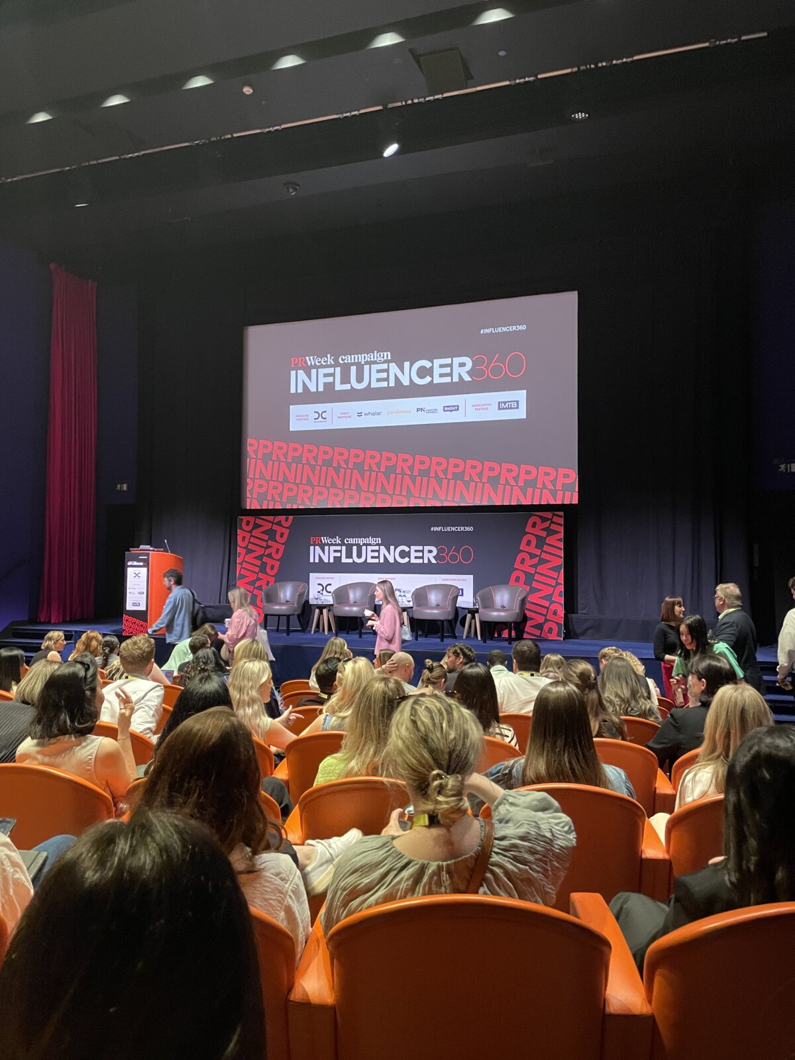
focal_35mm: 26
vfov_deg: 67.3
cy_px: 530
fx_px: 796
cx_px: 398
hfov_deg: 53.1
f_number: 1.6
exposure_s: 1/40
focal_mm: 4.2
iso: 500
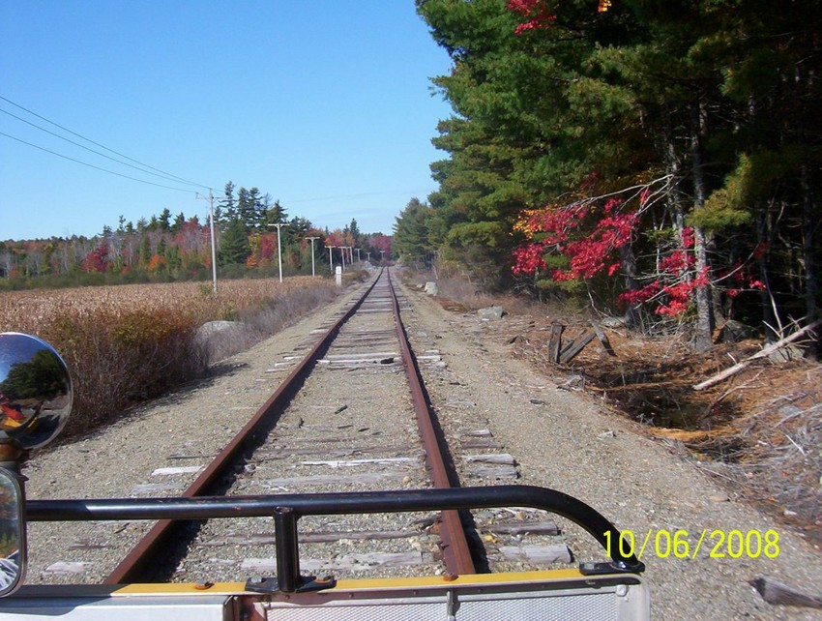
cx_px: 411
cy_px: 310
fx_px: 1024
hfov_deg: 43.7
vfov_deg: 33.7
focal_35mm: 43
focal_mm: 5.77
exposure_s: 1/768
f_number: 5.17
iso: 100
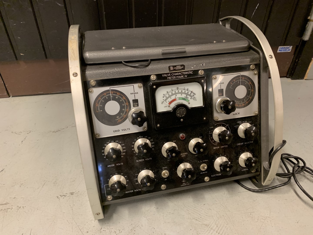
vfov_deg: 53.1
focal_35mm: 26
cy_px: 118
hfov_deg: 67.3
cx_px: 156
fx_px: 235
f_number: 1.8
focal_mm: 4.25
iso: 200
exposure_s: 1/50
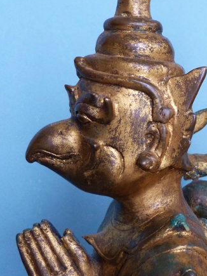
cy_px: 135
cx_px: 186
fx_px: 367
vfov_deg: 41.2
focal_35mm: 46
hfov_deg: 30.2
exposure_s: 1/60
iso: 250
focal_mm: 4.5
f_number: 2.8
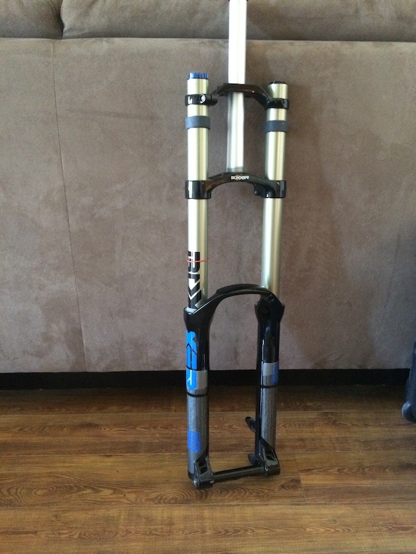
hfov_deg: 48.2
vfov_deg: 61.7
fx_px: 465
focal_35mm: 29
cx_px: 208
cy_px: 277
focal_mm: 4.15
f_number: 2.2
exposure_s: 1/15
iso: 800
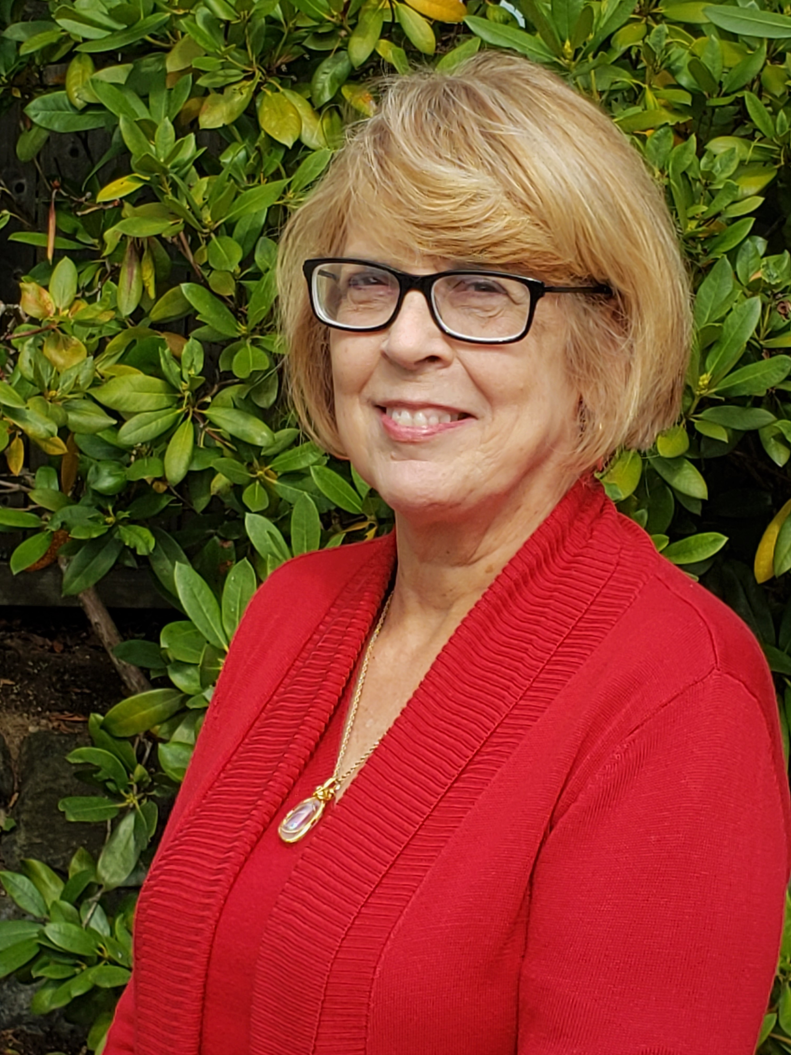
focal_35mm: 26
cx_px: 396
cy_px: 528
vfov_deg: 67.3
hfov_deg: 53.1
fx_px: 792
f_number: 2.4
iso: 50
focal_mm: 4.3
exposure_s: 1/1073
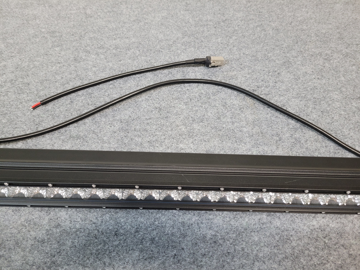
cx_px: 180
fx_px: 270
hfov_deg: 67.3
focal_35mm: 26
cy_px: 135
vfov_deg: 53.1
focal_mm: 5.4
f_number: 1.8
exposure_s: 1/50
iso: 500
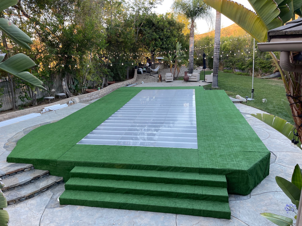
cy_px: 113
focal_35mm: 26
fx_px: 227
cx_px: 151
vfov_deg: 53.1
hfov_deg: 67.3
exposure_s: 1/121
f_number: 1.6
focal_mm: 5.1
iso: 50
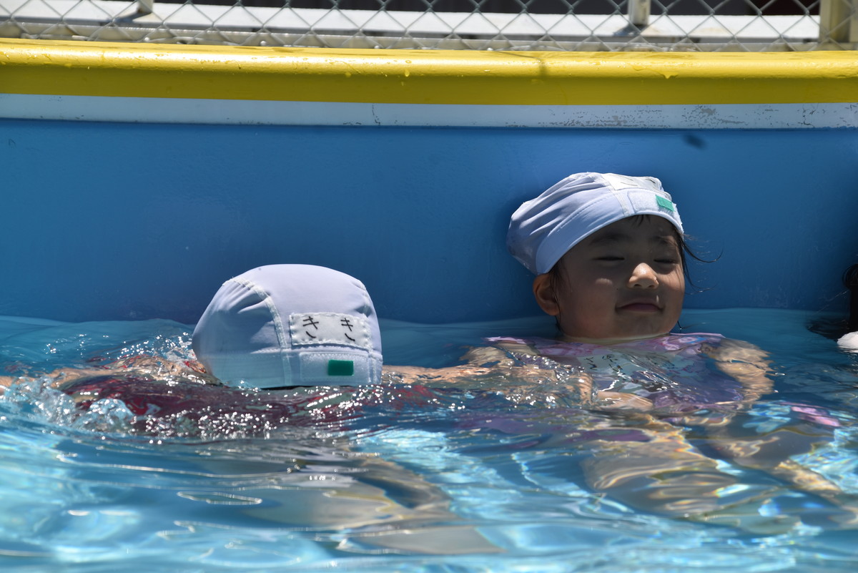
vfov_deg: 10.6
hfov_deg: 15.9
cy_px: 286
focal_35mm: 129
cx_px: 429
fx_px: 3075
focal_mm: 86
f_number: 9
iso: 100
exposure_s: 1/320
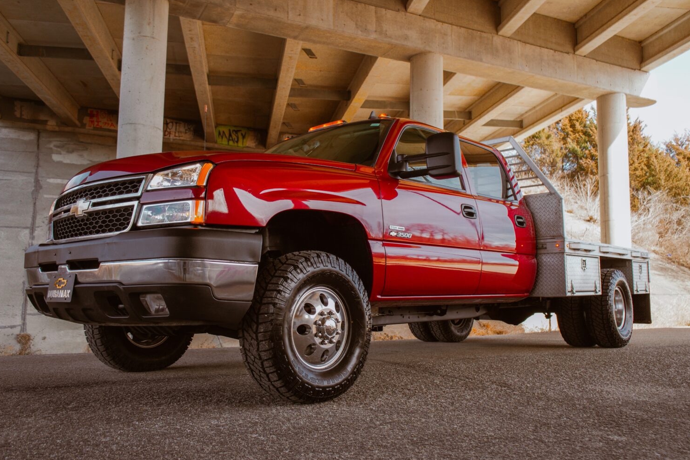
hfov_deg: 61.9
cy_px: 237
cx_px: 346
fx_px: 575
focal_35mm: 30
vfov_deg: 43.6
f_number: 3.5
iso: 320
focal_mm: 29
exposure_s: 1/400
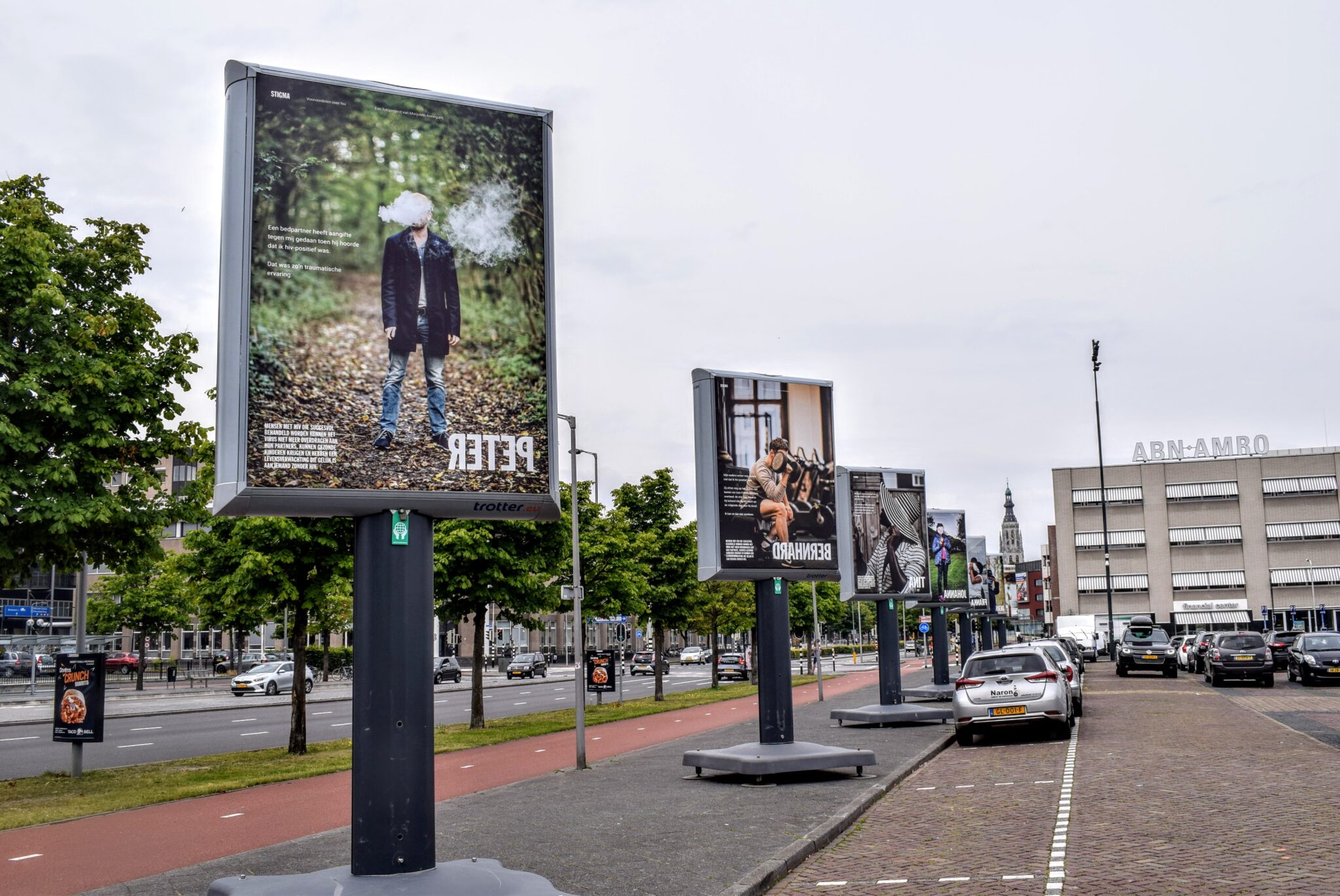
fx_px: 1229
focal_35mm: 33
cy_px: 448
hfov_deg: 57.2
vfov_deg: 40.0
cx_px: 670
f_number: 10
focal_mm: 22
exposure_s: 1/400
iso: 200
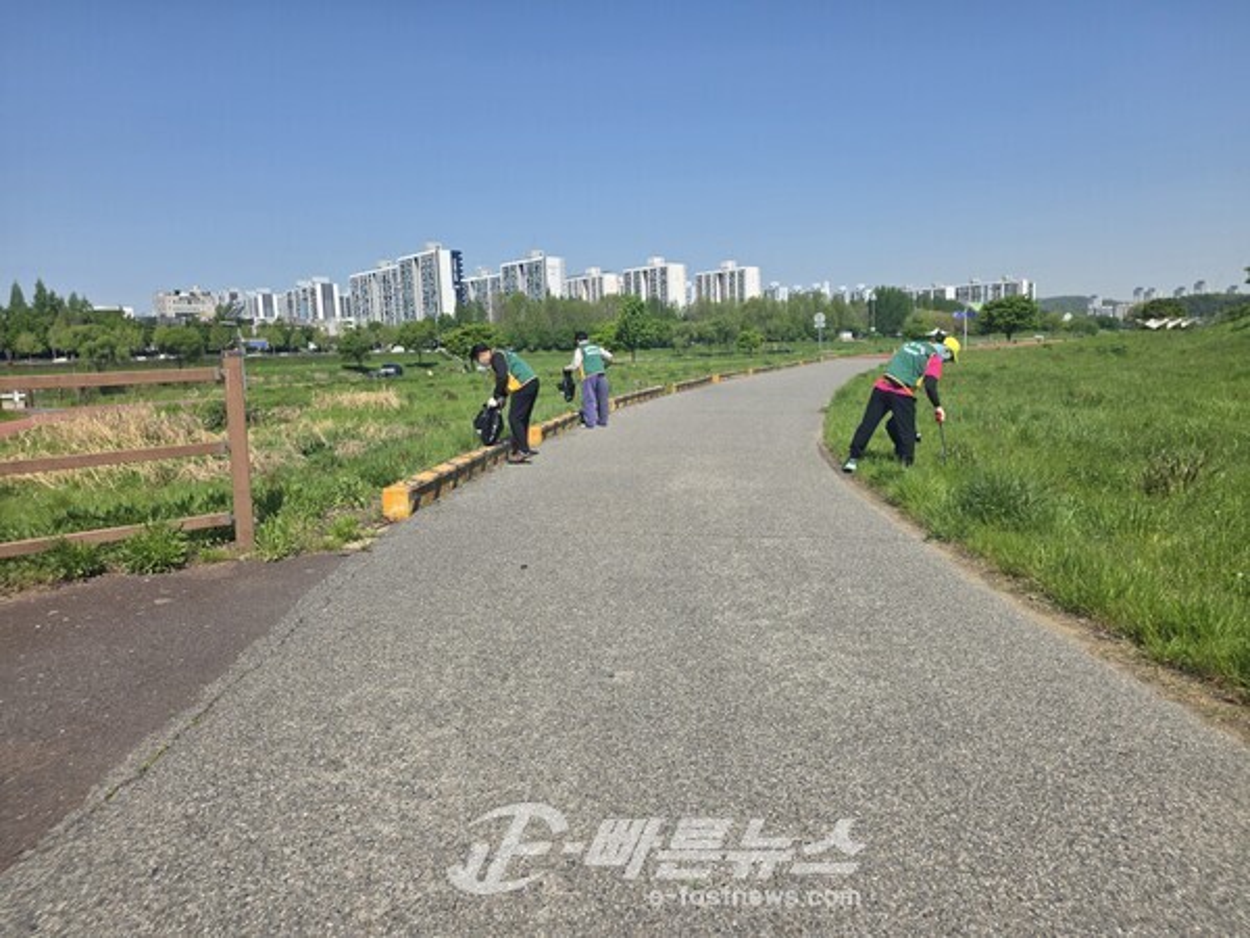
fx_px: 831
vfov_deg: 58.9
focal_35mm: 23
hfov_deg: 73.9
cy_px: 469
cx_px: 625
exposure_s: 1/7626
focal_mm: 6.25
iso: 80
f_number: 1.7
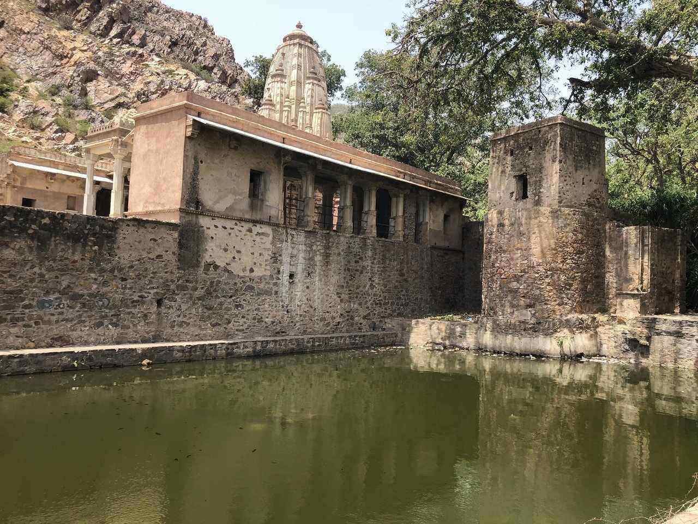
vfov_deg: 49.7
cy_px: 262
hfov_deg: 63.4
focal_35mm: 28
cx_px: 349
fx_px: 565
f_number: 1.8
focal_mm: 3.99
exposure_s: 1/750
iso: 20
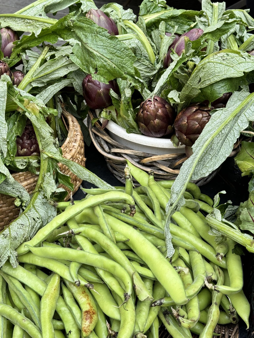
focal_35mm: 48
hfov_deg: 30.3
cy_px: 169
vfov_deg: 39.7
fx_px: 470
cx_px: 127
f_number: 1.78
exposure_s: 1/658
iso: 64
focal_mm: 6.86
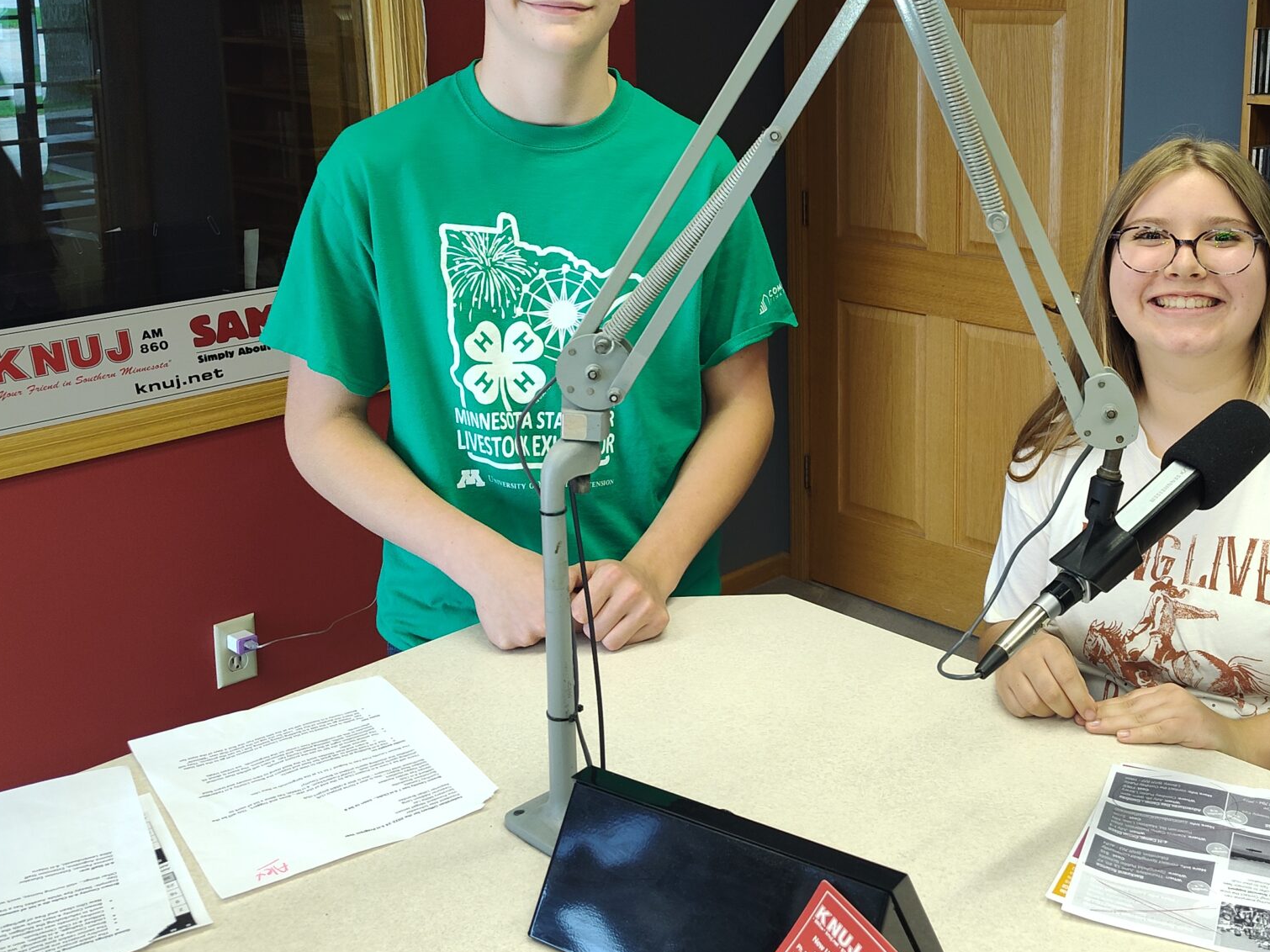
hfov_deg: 47.0
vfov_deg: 36.3
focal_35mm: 39
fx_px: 1431
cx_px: 865
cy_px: 291
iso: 581
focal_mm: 5.56
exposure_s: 1/120
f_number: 1.8
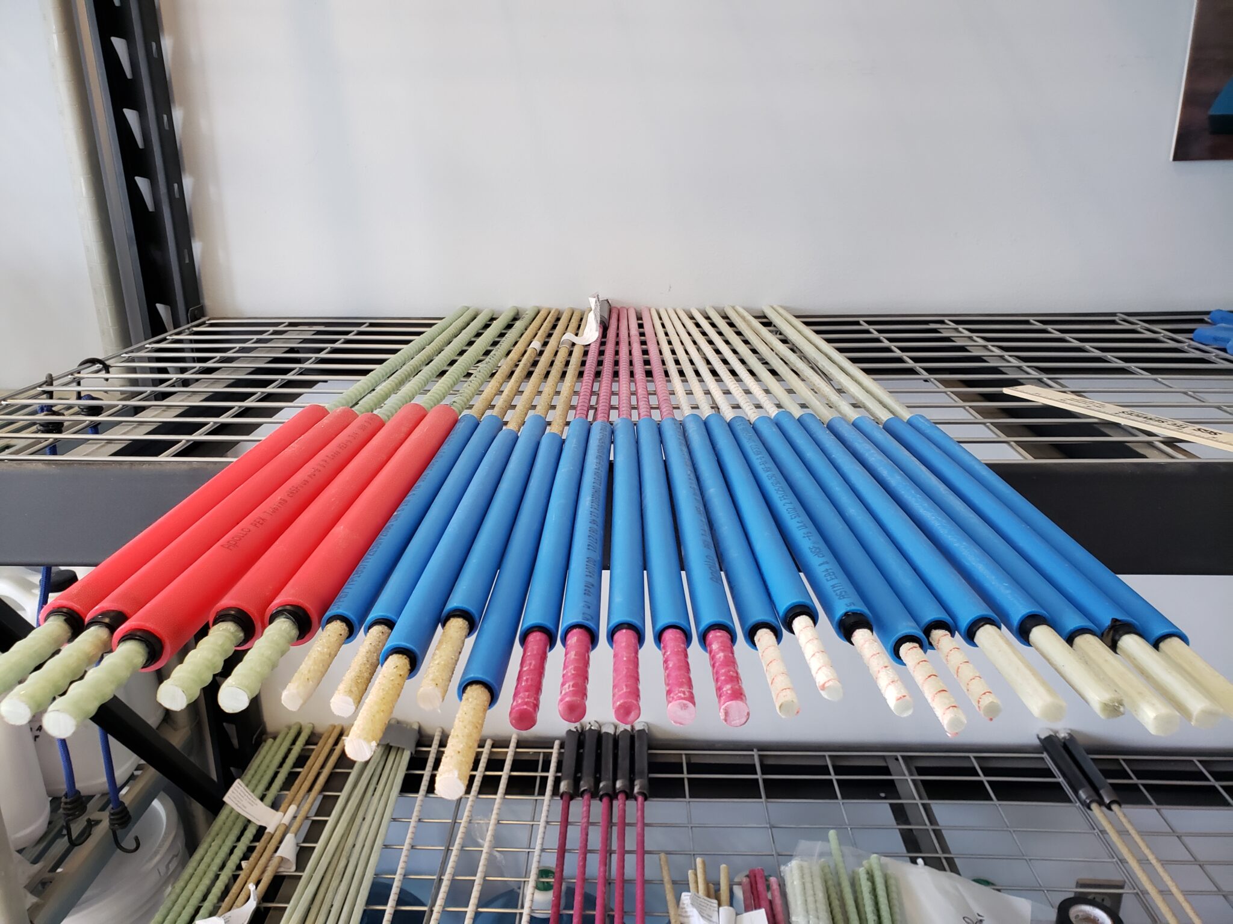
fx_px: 926
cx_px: 616
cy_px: 462
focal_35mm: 26
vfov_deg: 53.1
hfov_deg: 67.3
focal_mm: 4.3
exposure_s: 1/40
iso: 320
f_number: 2.4
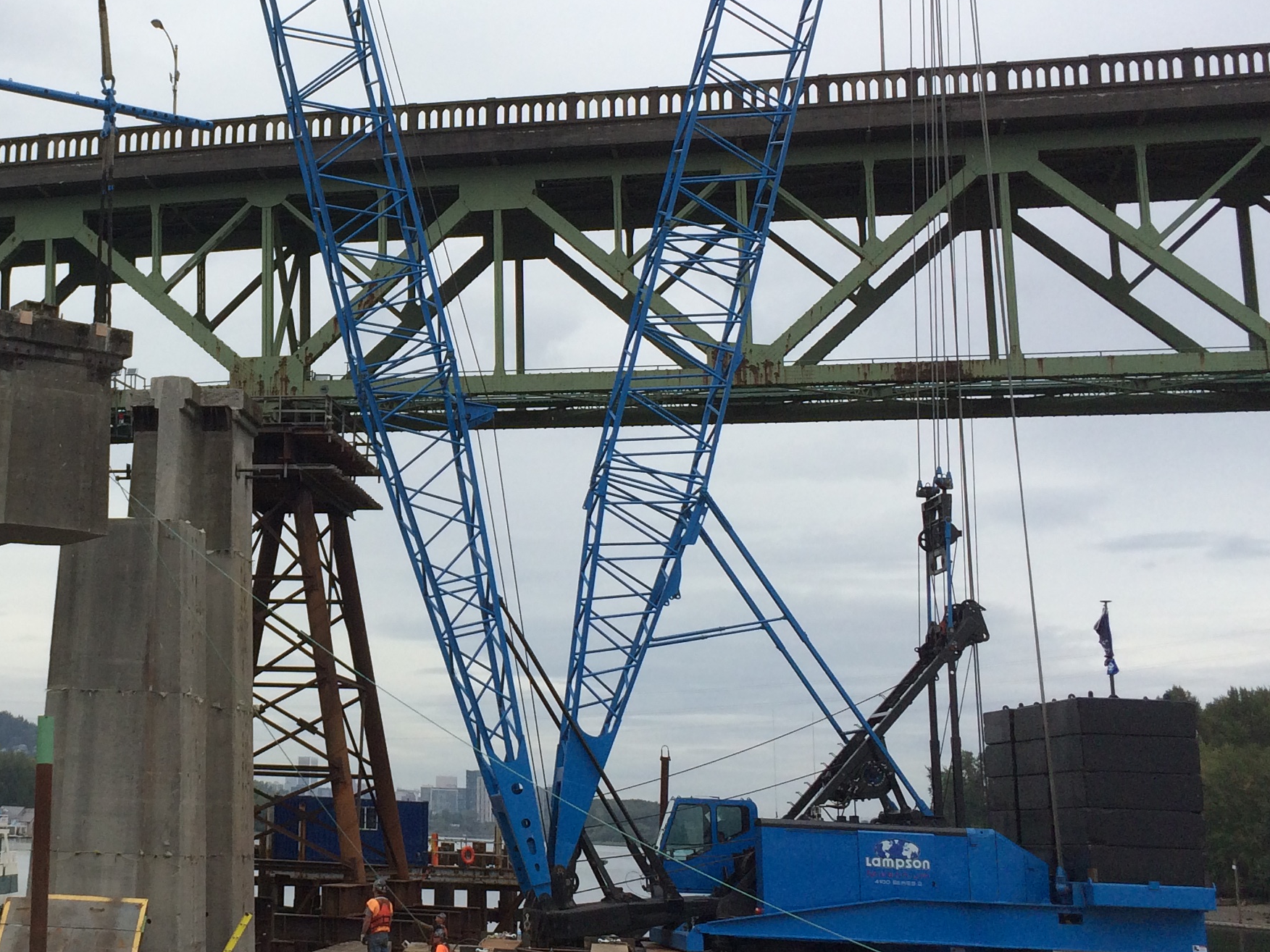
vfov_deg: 26.9
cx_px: 230
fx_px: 1981
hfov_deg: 34.3
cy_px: 343
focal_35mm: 54
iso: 32
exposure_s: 1/1786
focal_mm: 4.15
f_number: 2.2
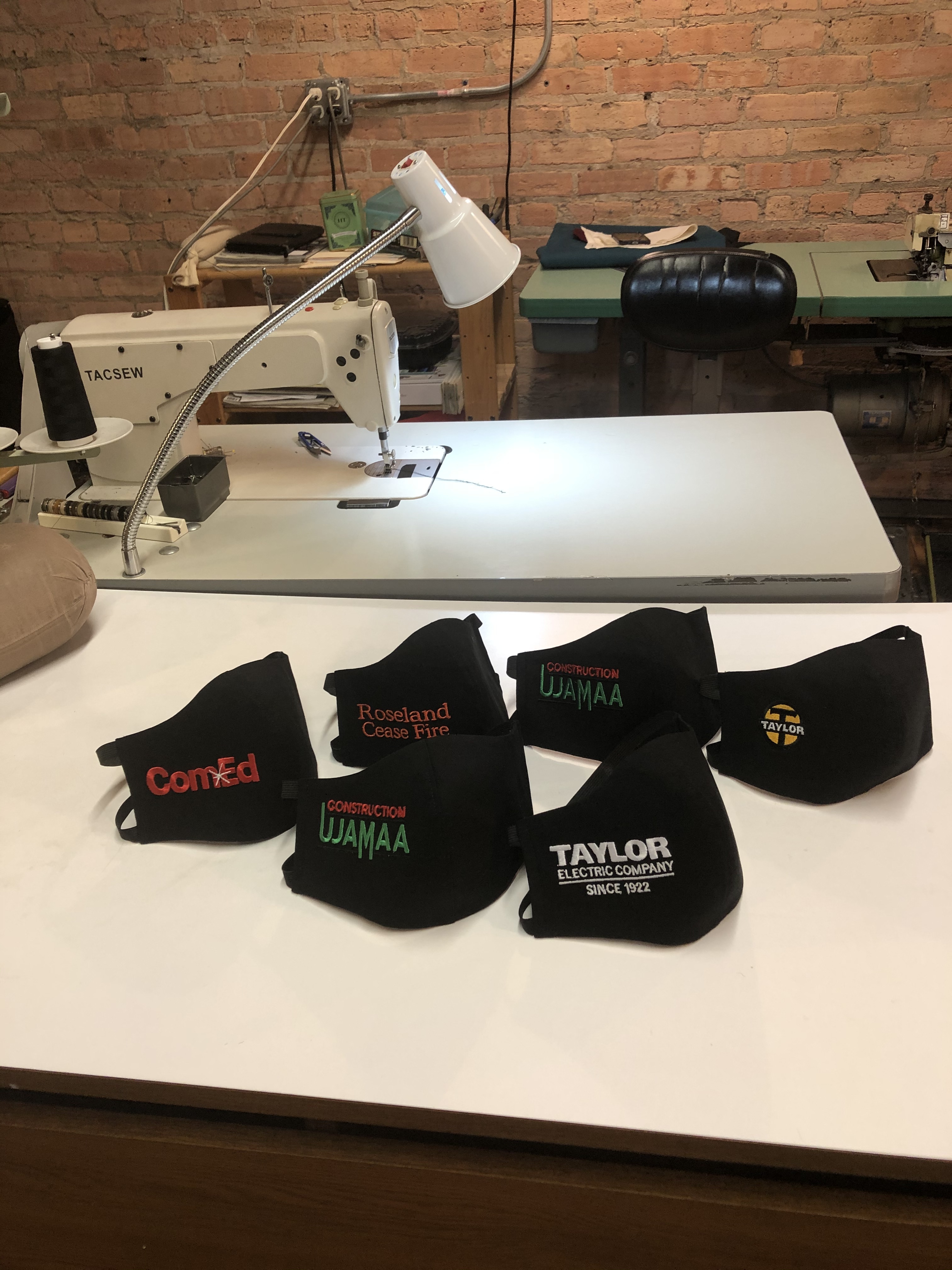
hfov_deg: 49.7
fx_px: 1027
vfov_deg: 63.4
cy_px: 635
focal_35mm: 28
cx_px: 476
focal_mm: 3.99
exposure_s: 1/24
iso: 32
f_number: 1.8
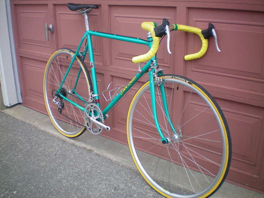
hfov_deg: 49.0
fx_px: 290
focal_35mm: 38
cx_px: 132
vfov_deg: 37.7
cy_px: 99
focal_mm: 6.3
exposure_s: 1/160
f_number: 3.1
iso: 64
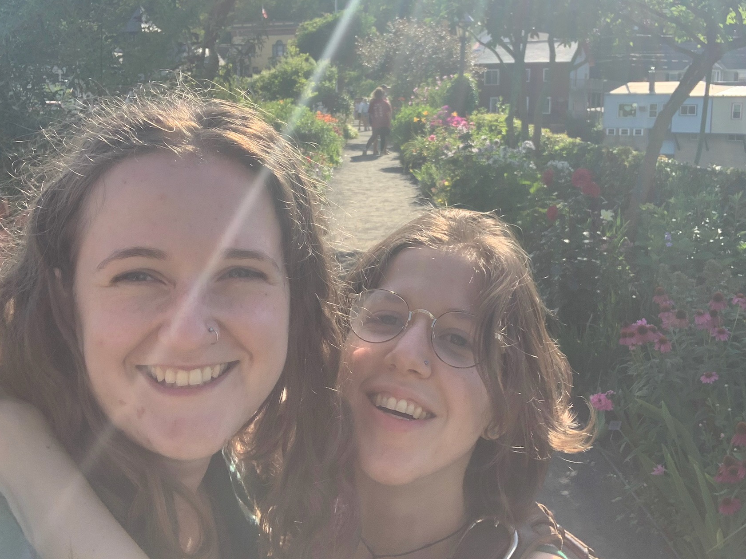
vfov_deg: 36.8
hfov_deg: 47.8
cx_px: 401
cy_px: 240
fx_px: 840
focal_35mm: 39
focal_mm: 2.87
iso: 16
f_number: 2.2
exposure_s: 1/412
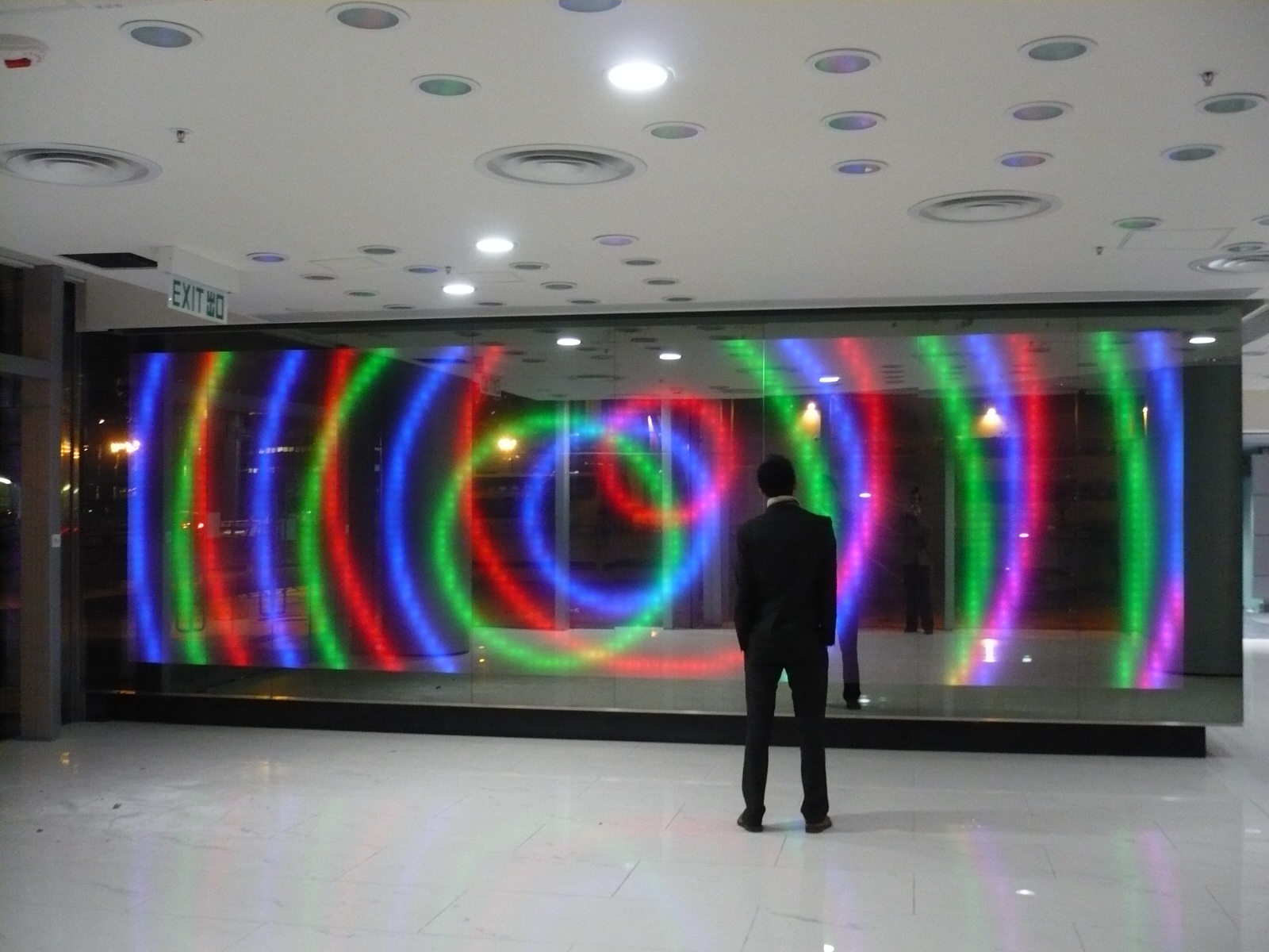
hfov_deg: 52.6
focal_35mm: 35
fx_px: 1283
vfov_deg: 40.7
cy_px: 476
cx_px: 634
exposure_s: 1/8
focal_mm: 5.8
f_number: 2.8
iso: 400
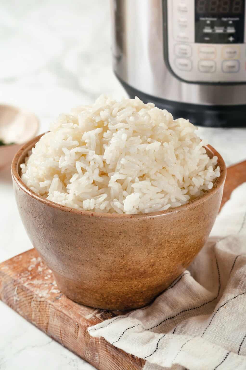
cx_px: 123
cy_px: 185
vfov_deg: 19.5
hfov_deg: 13.0
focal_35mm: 105
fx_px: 1078
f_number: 14
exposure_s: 1/160
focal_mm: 105
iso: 100
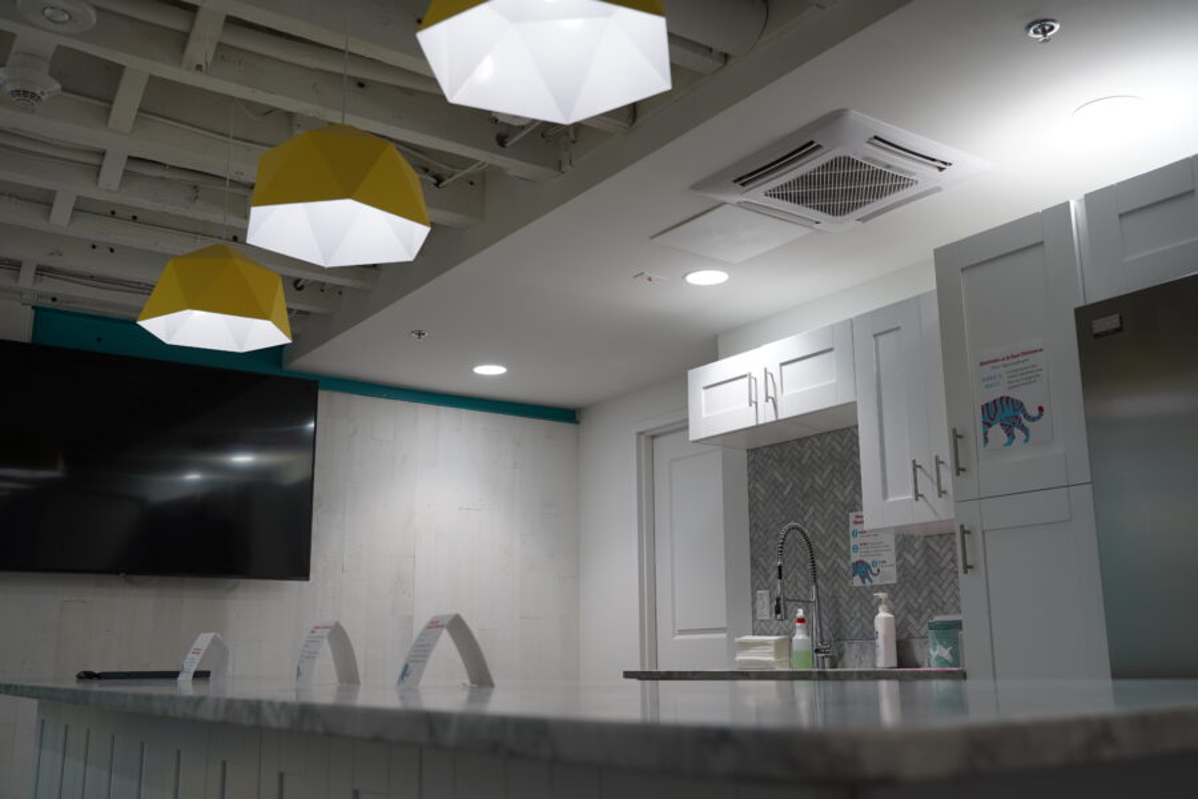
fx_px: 1131
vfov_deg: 38.9
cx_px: 599
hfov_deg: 55.8
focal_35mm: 34
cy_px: 400
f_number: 4
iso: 100
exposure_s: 1/80
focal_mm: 34
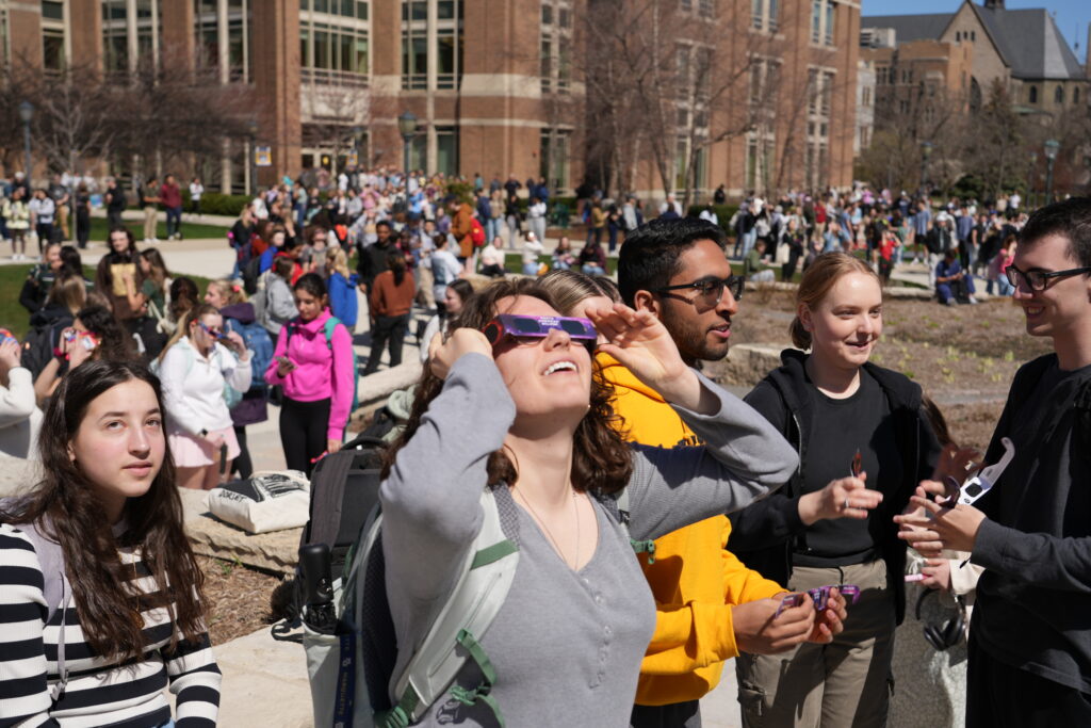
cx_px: 546
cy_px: 364
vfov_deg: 30.5
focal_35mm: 44
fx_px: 1334
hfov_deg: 44.5
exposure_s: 1/80
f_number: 5
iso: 100
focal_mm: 44
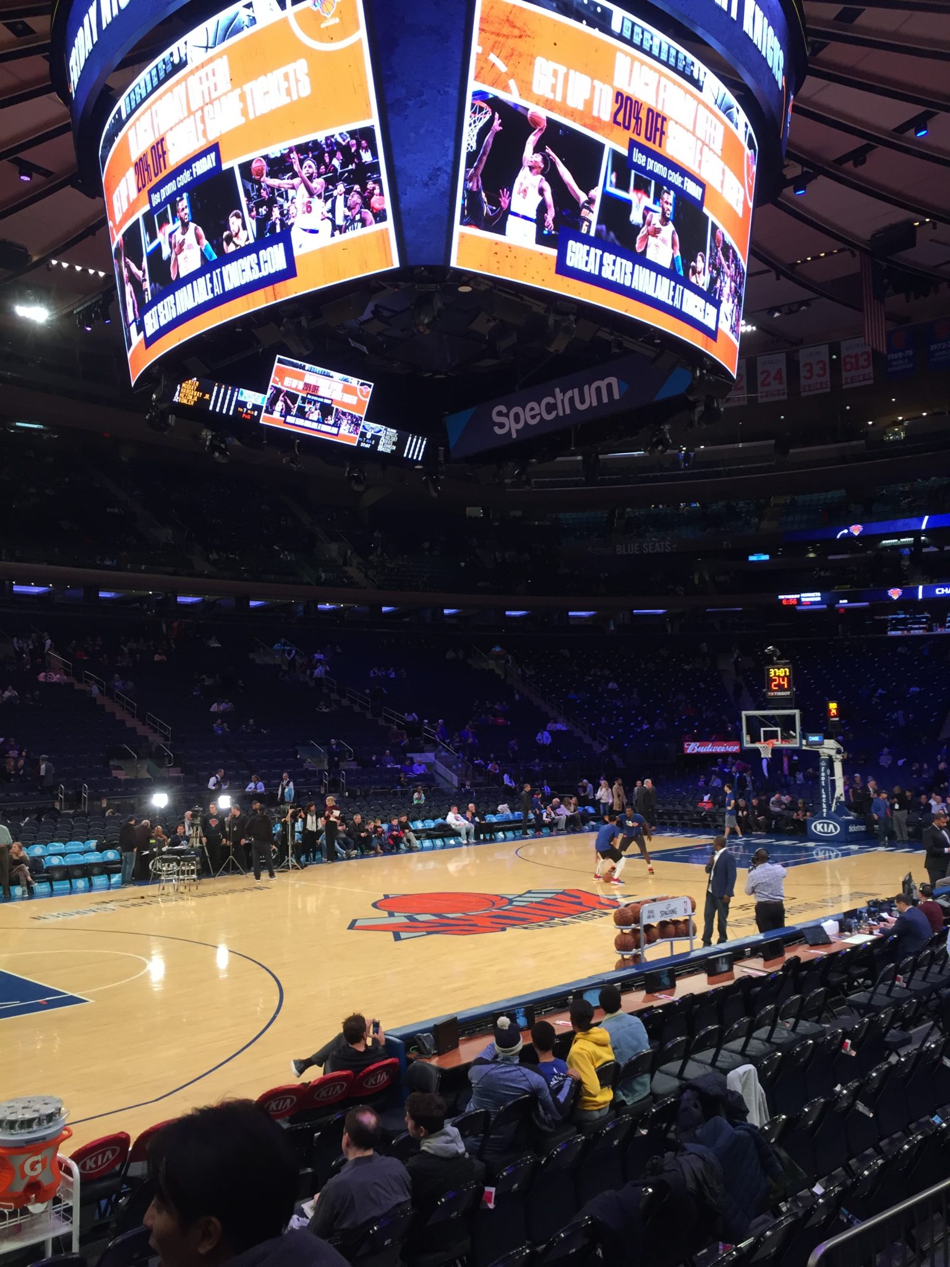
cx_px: 475
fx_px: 1061
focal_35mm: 29
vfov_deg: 61.7
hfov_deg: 48.2
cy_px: 634
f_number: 2.2
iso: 32
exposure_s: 1/30
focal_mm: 4.15
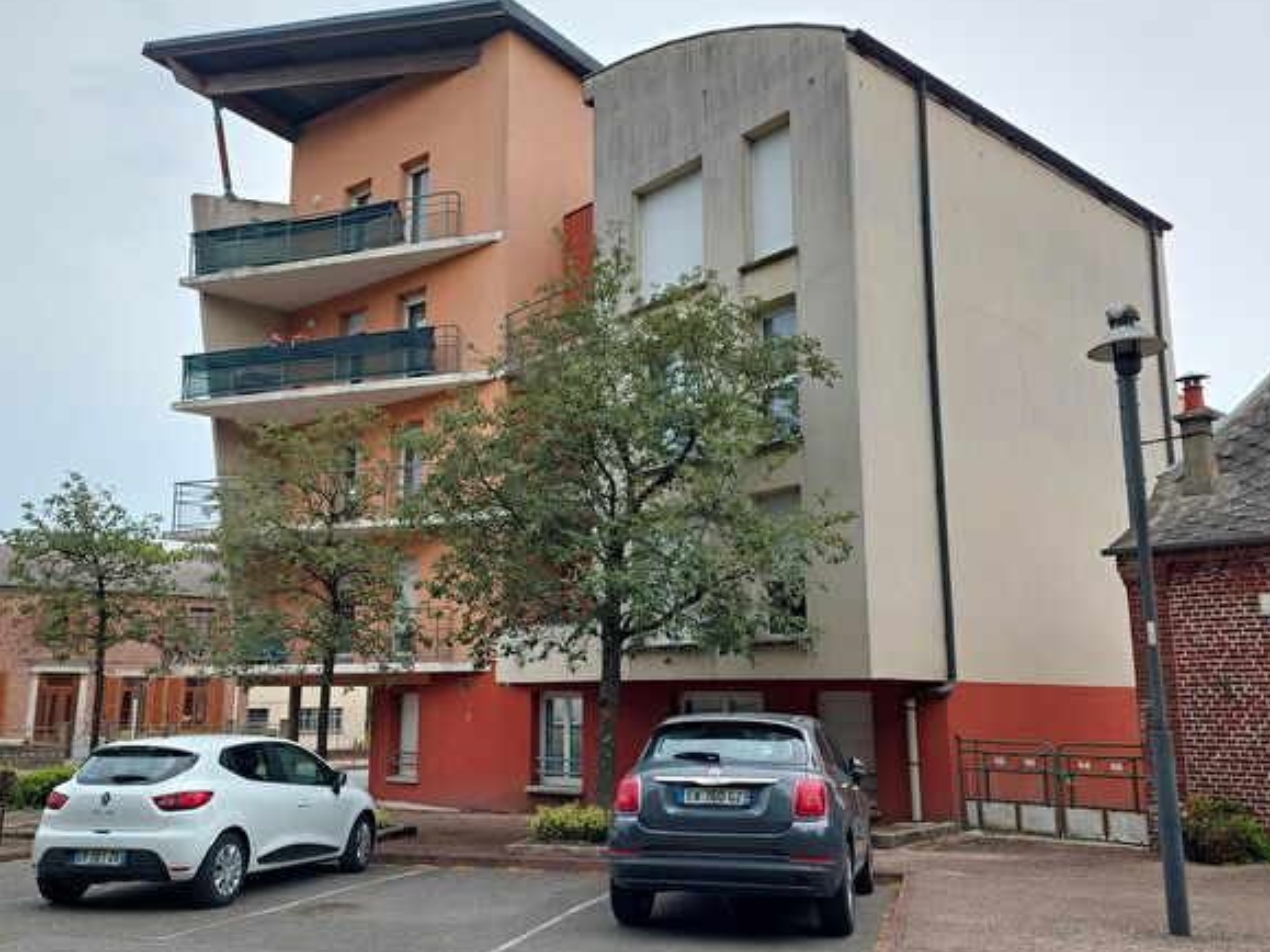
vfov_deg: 48.2
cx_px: 592
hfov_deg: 61.6
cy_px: 490
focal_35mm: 29
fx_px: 1064
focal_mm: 5.23
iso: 40
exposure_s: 1/496
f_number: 1.8
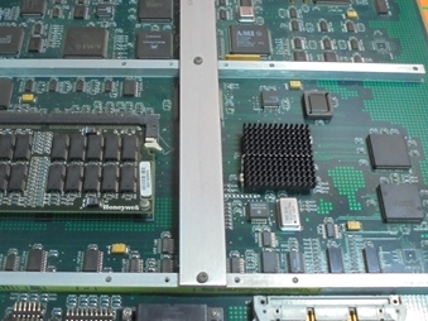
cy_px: 144
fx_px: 569
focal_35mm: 46
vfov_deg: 31.5
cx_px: 177
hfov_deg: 41.1
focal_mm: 4.6
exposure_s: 1/30
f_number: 3.5
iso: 320
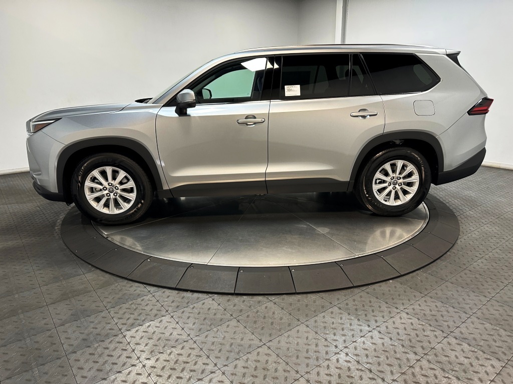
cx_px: 256
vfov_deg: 56.8
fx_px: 356
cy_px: 192
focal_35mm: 24
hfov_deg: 71.6
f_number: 1.78
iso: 320
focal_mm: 6.86
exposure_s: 1/60
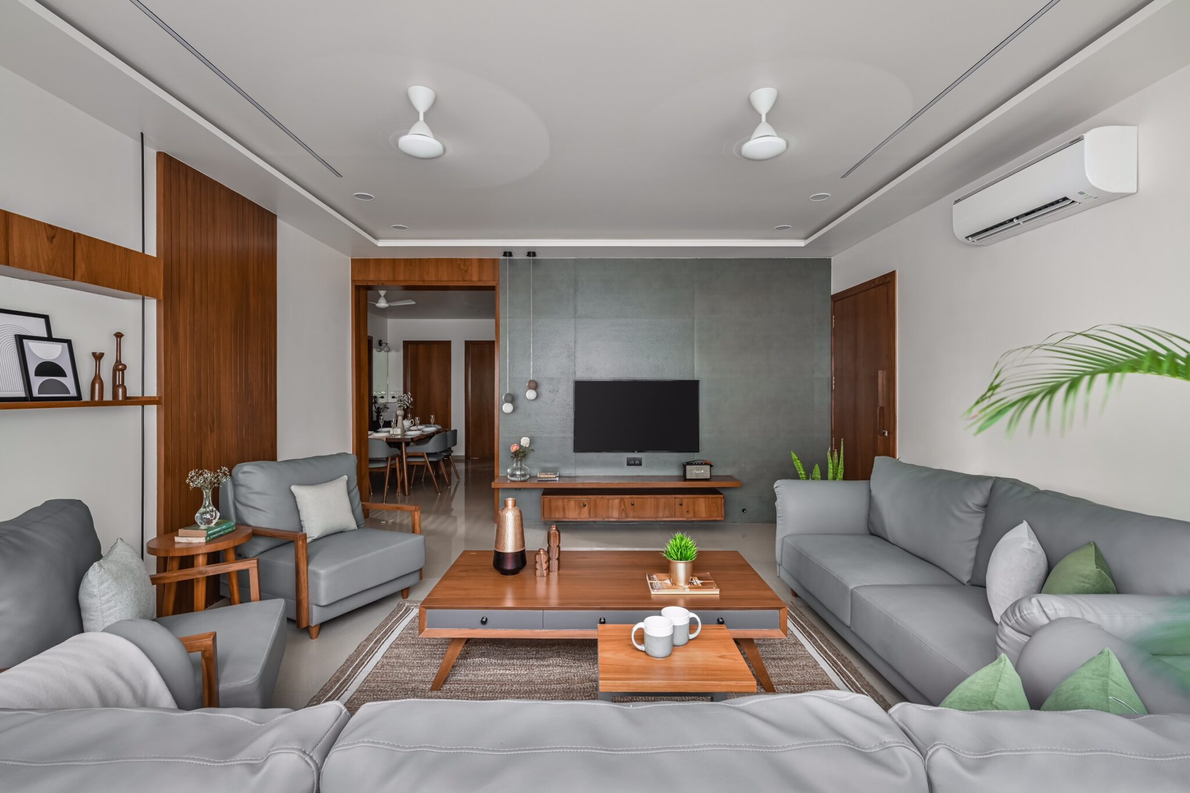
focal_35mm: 16
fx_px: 529
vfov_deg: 73.7
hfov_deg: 96.7
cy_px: 396
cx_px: 595
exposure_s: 2.5
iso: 100
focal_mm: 16
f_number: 11
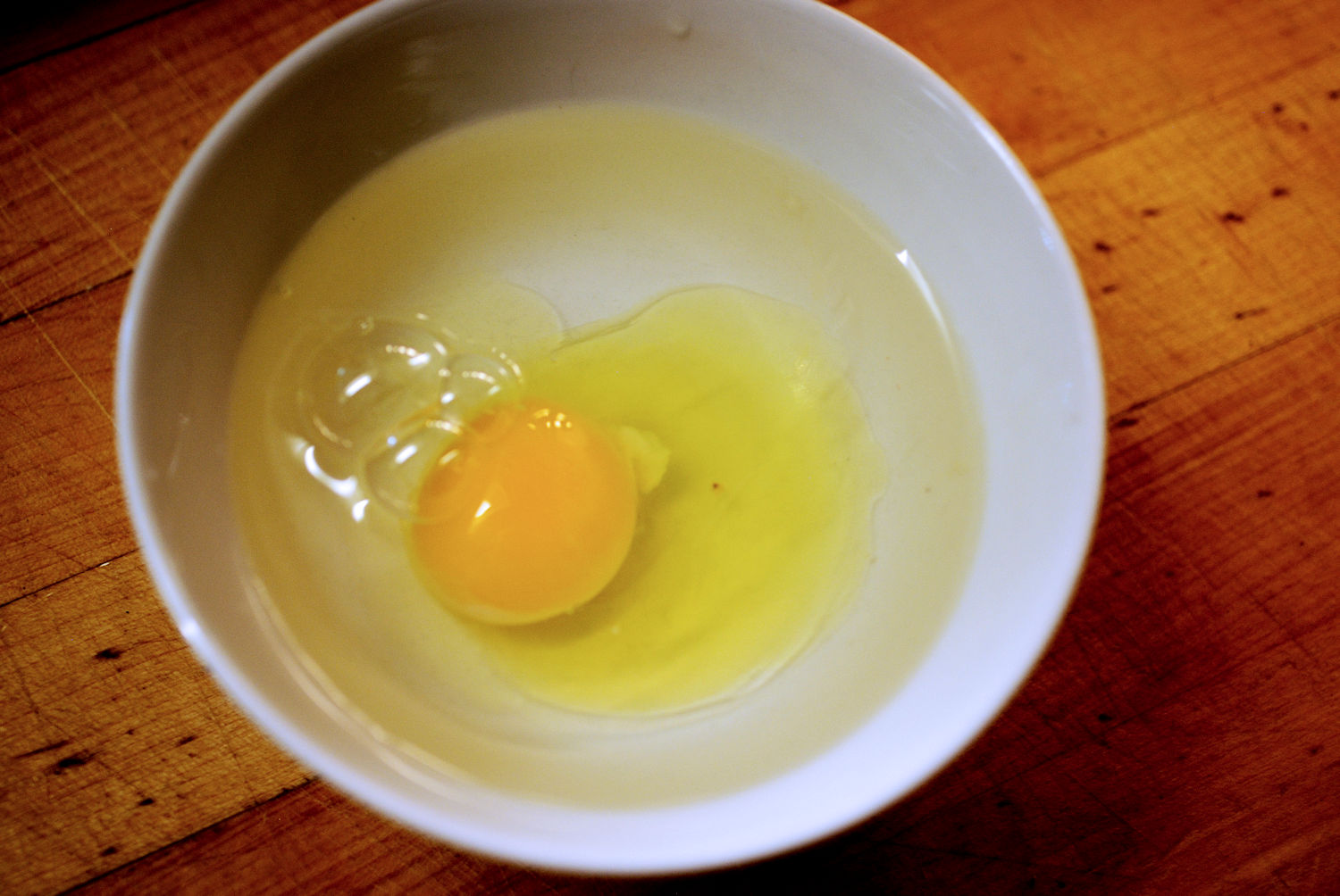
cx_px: 670
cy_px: 448
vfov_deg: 25.8
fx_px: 1956
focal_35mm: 52
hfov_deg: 37.8
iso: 400
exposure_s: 1/60
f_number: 4
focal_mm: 35
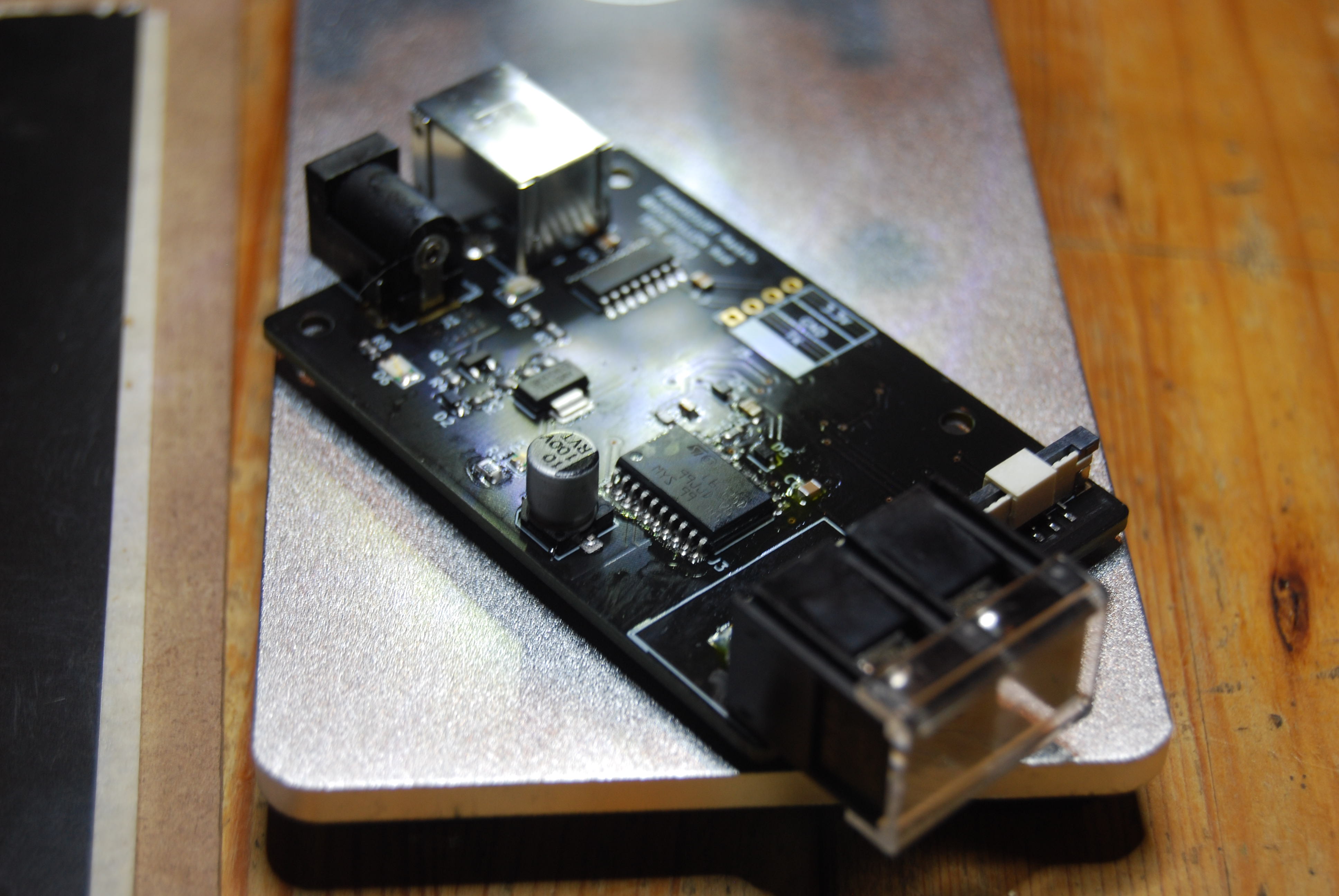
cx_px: 670
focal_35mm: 82
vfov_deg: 16.6
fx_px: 3072
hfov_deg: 24.6
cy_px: 448
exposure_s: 1/30
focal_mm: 55
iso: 220
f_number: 5.6
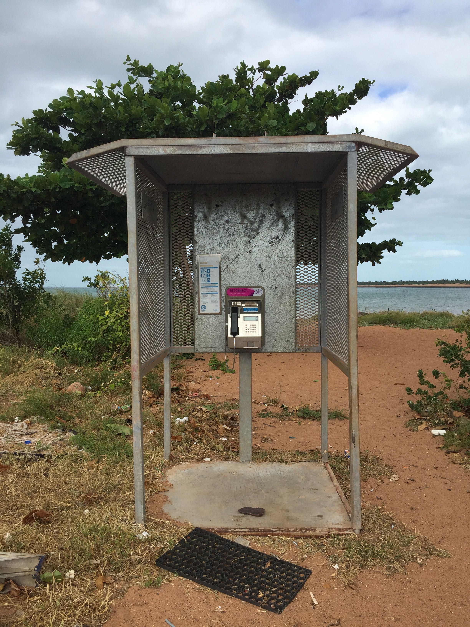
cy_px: 314
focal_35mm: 29
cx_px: 235
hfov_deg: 48.2
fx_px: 525
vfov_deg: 61.7
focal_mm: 4.15
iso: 32
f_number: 2.2
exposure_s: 1/1522
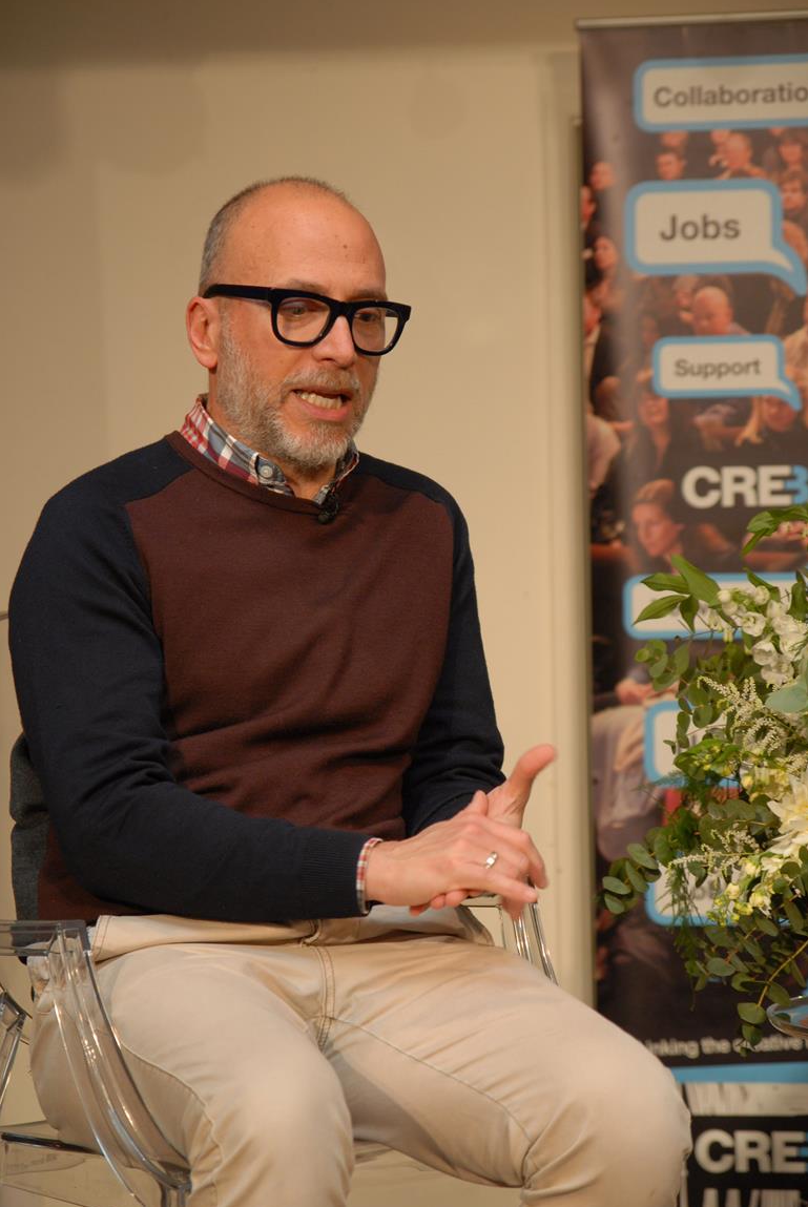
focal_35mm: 106
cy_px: 604
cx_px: 407
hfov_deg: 13.0
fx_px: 3559
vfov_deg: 19.3
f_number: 4
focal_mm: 70
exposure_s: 1/40
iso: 320
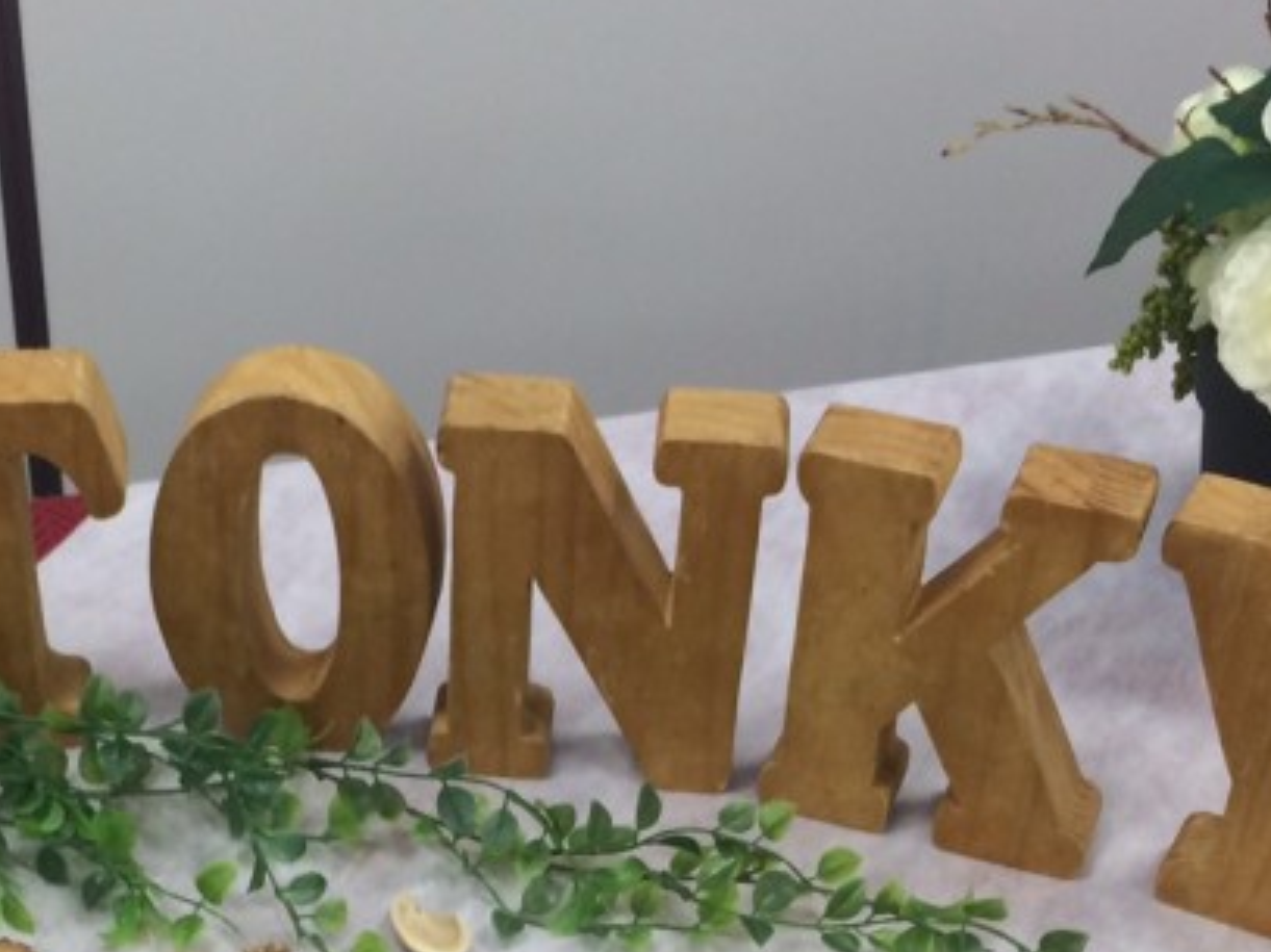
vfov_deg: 19.3
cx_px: 375
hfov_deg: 26.5
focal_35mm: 73
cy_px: 1061
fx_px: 2680
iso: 32
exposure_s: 1/40
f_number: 2.2
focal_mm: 4.15
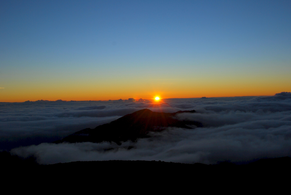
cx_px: 146
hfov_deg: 46.3
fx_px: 340
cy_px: 98
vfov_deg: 32.0
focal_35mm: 42
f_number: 7.1
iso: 100
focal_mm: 28
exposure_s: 1/200
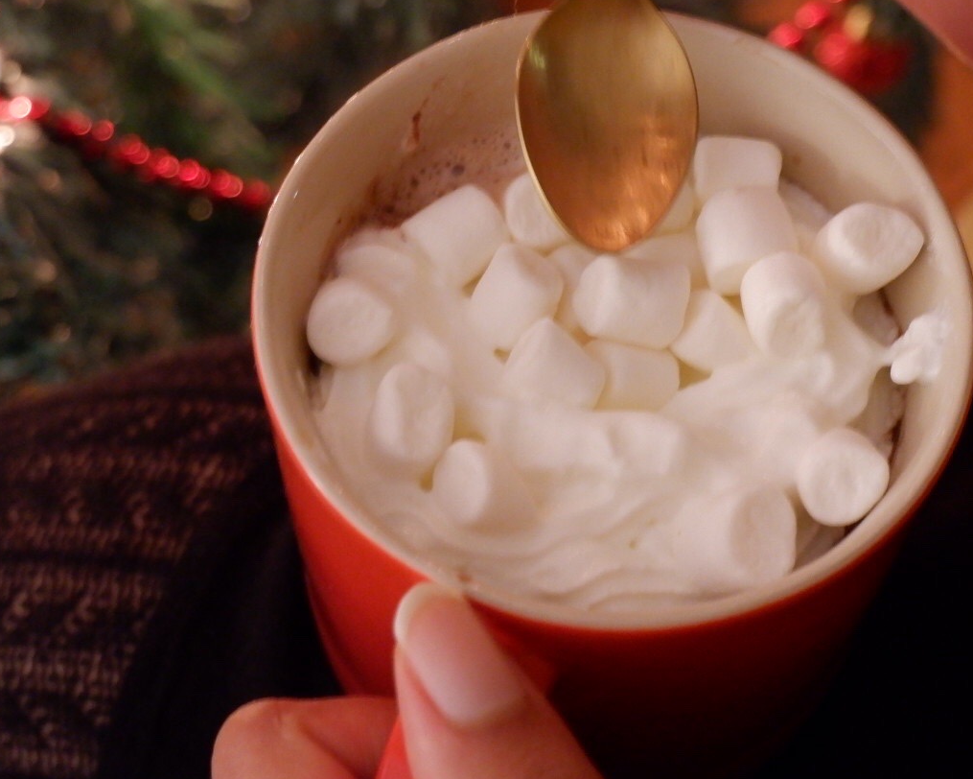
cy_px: 327
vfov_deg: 17.6
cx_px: 485
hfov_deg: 22.0
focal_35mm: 87
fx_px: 2505
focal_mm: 35.3
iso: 3200
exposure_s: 1/4
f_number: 5
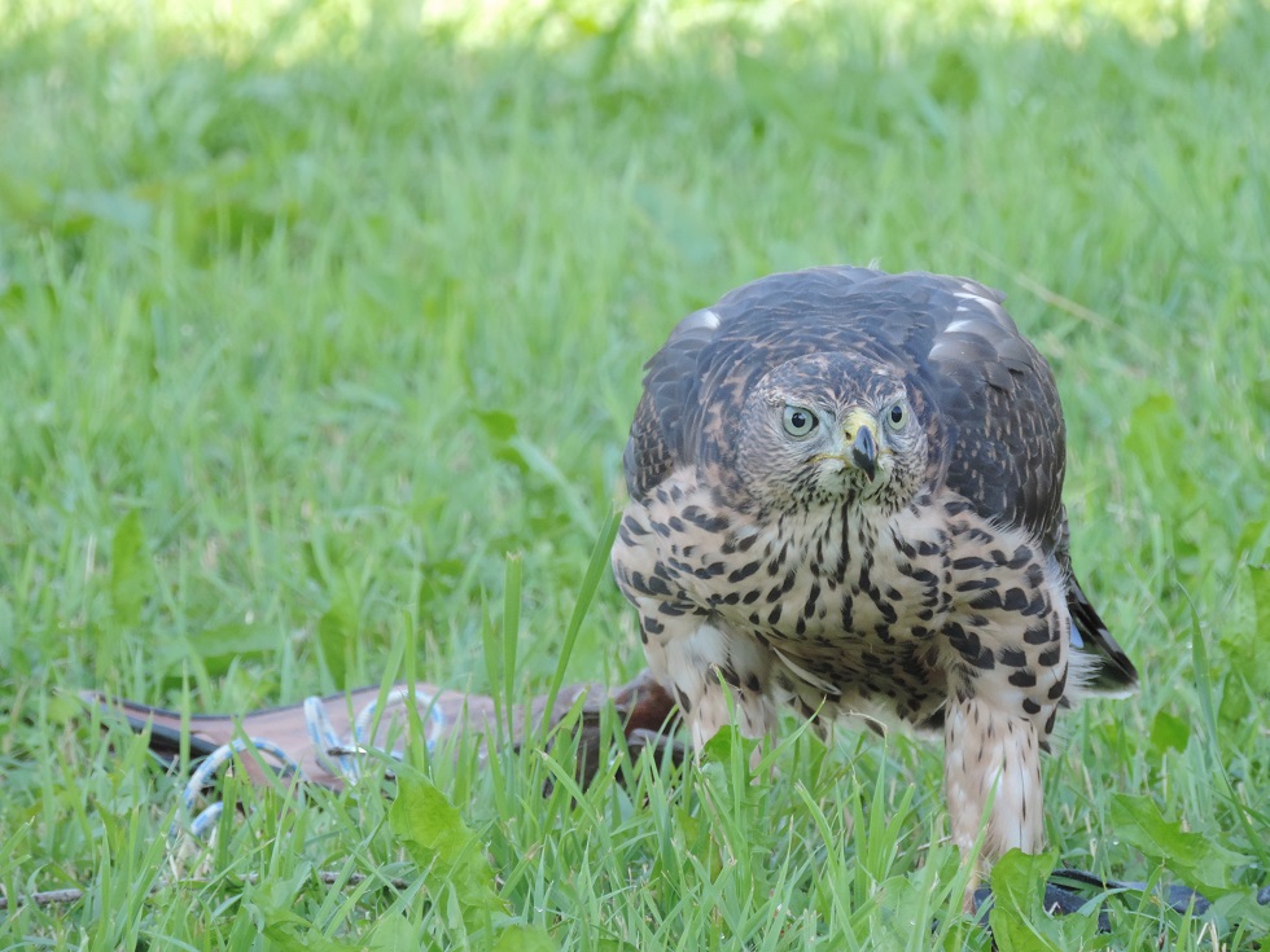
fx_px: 14675
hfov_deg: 5.0
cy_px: 476
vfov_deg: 3.7
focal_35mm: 400
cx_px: 635
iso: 400
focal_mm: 71.3
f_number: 4.8
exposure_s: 1/250
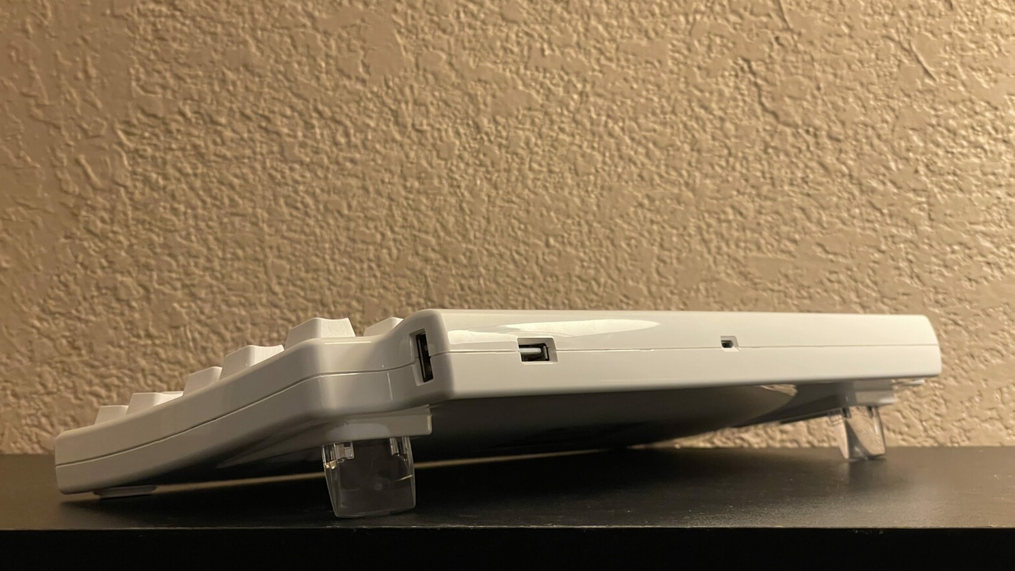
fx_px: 1534
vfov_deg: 21.1
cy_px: 242
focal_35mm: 57
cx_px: 507
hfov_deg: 36.6
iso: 800
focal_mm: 6
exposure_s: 1/60
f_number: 2
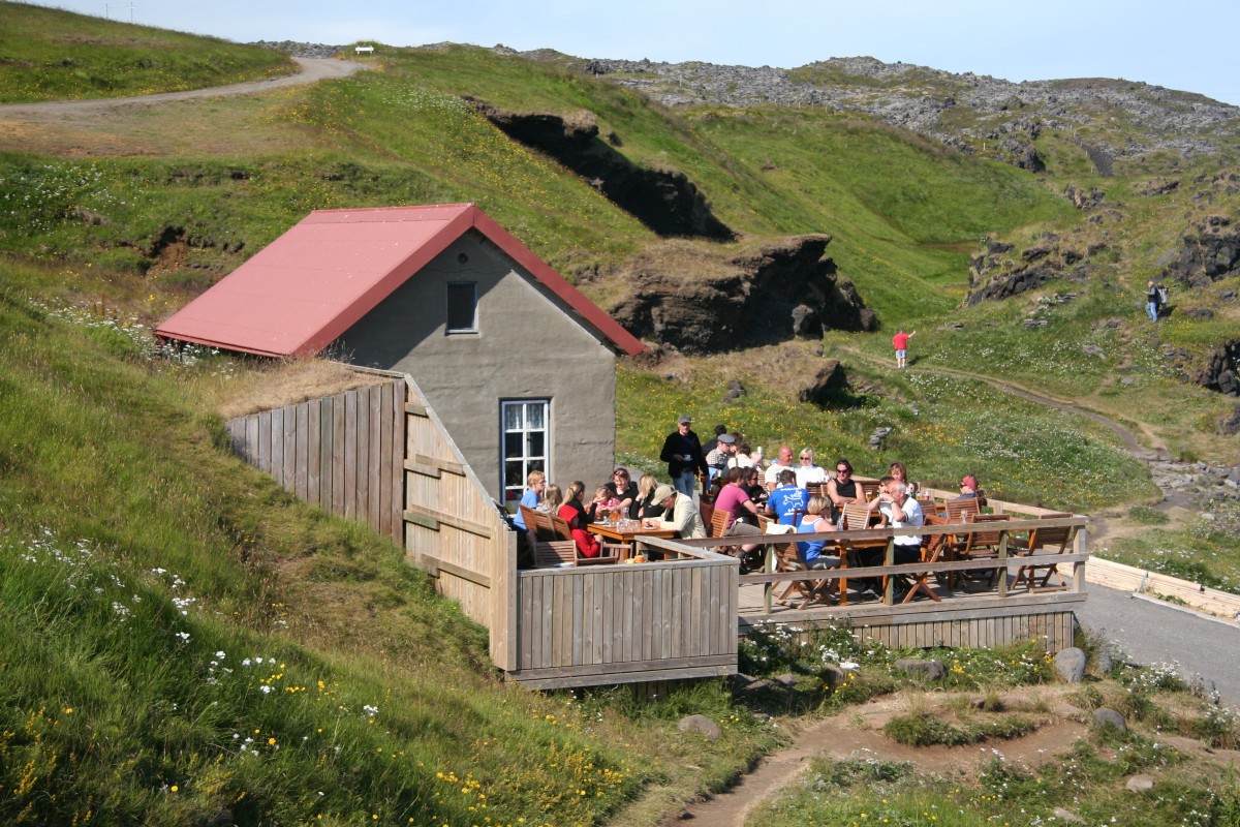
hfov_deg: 28.8
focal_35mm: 70
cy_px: 414
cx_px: 620
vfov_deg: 19.5
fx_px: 2411
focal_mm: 44
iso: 400
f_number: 5.6
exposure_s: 1/500
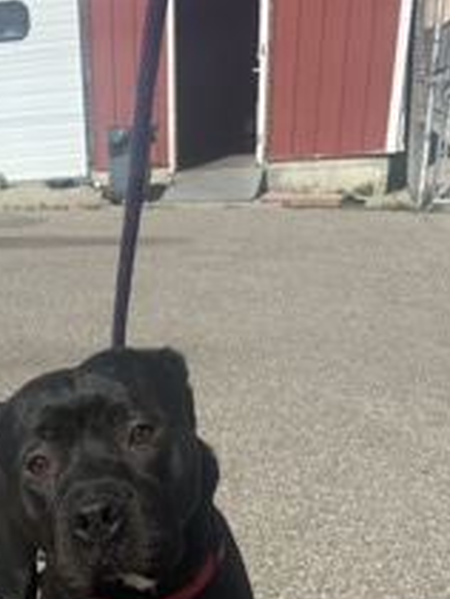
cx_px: 61
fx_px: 830
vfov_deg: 35.9
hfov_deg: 29.3
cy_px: 593
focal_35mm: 48
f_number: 1.78
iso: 80
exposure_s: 1/5848
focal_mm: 6.86
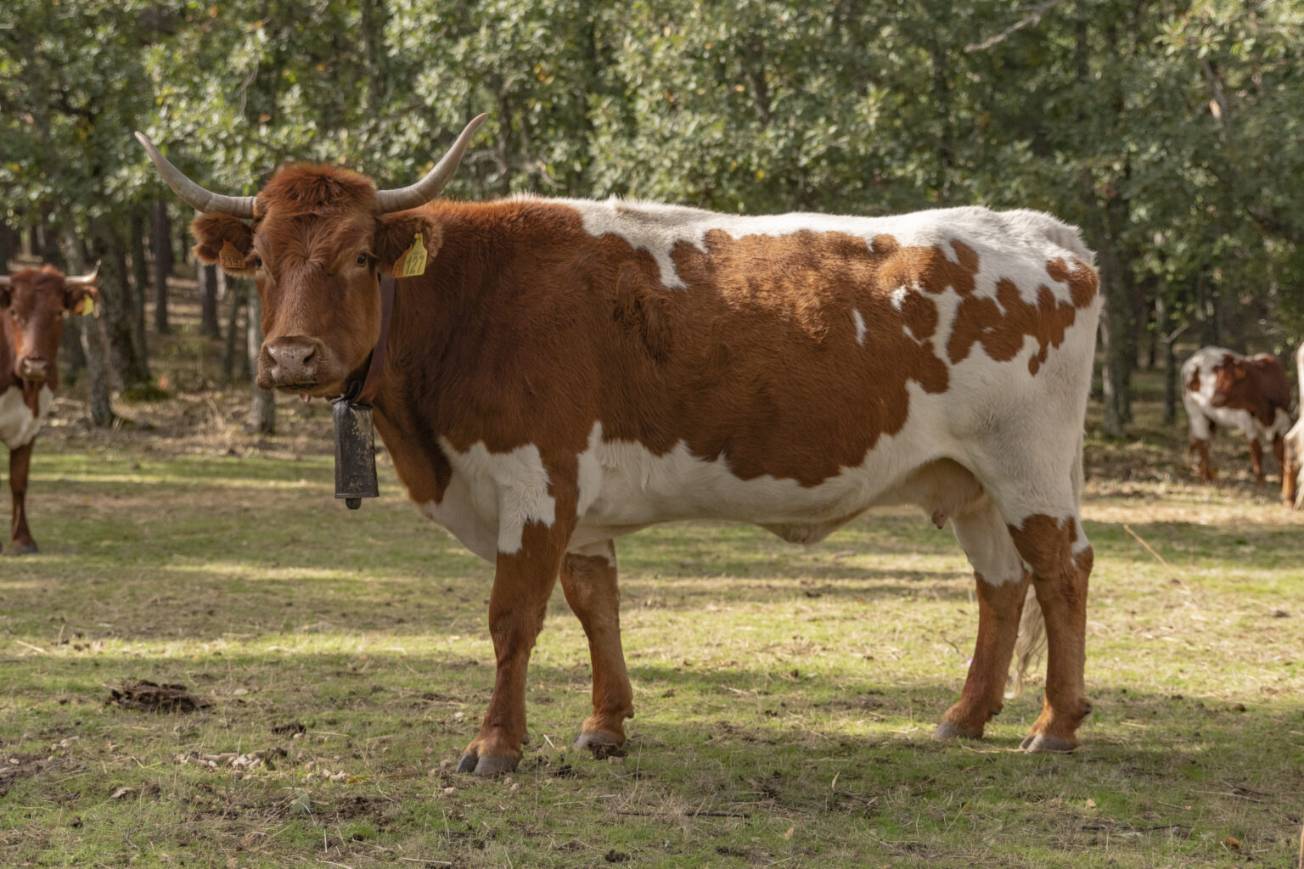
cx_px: 652
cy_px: 434
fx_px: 2173
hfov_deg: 33.4
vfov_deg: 22.6
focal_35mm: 60
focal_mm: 40
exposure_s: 1/8000
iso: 640
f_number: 2.8
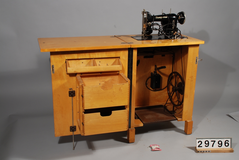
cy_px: 80
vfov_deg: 32.0
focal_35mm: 42
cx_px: 120
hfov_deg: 46.3
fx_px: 279
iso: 100
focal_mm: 28
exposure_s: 1.3
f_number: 16
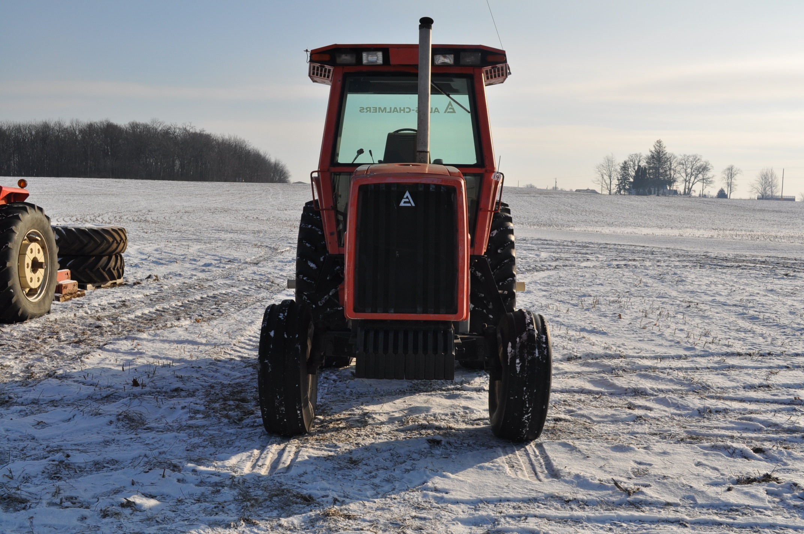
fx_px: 870
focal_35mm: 39
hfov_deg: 49.6
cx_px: 402
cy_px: 267
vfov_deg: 34.1
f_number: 10
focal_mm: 26
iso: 200
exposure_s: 1/400
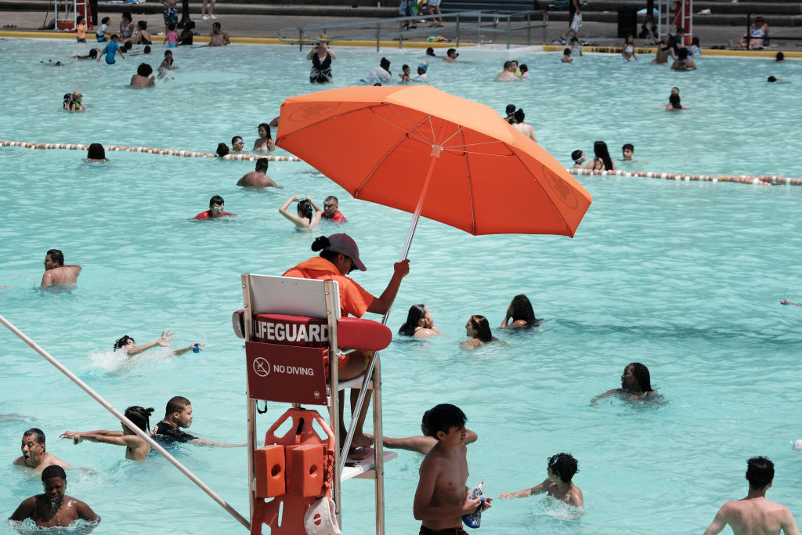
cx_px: 401
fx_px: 2874
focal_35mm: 129
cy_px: 268
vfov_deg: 10.6
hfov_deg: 15.9
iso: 160
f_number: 6.4
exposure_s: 1/800
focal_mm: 86
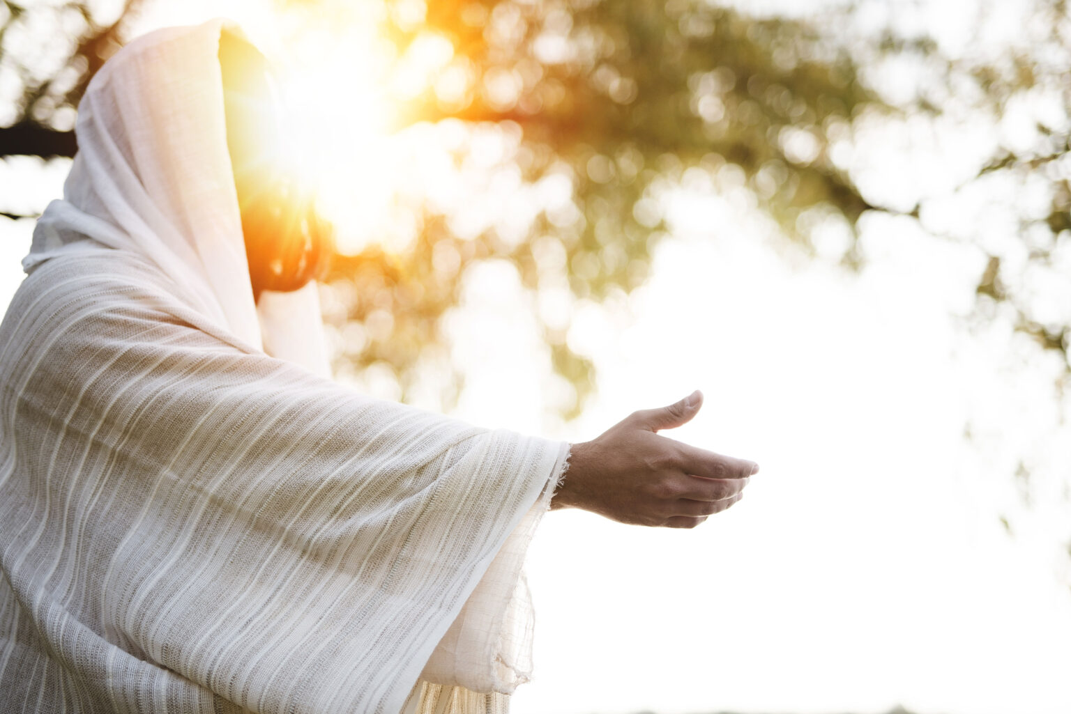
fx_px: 1488
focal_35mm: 50
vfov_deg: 27.0
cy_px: 357
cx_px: 536
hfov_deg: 39.6
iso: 50
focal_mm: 50
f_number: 1.4
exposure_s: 1/1600
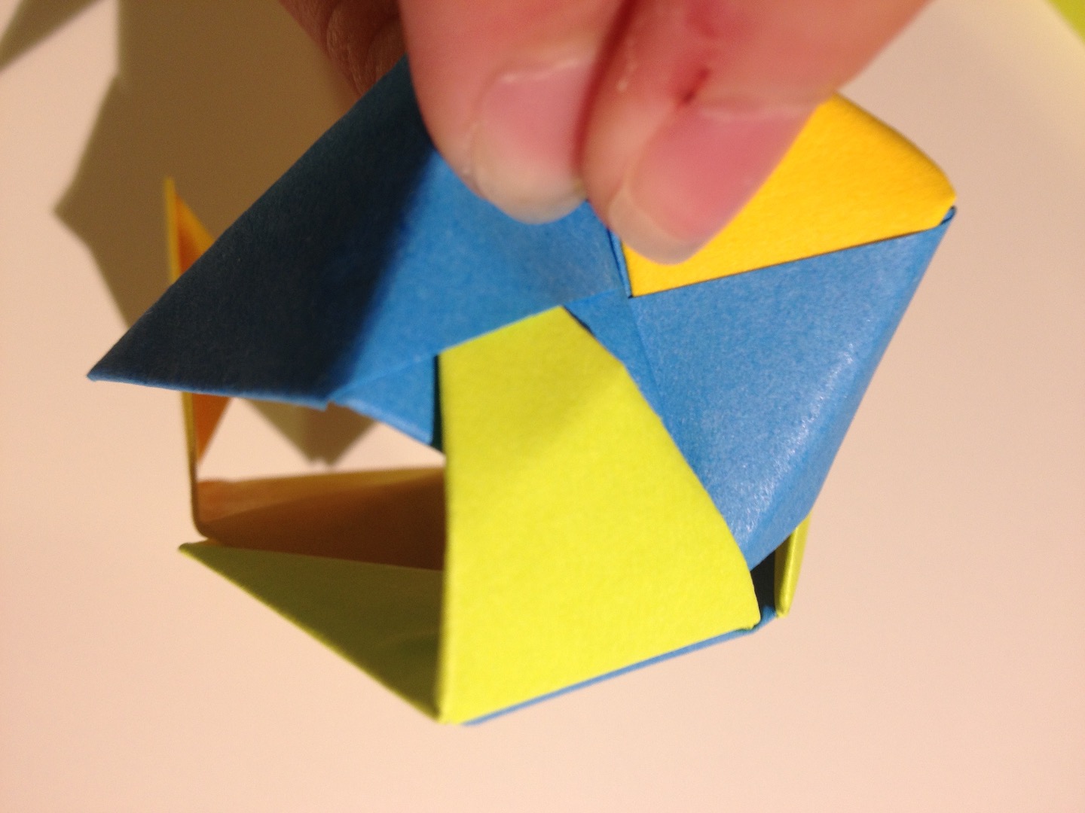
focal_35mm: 35
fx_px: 1097
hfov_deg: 52.6
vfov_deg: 40.7
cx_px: 542
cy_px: 406
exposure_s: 1/30
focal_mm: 4.28
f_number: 2.4
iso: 50
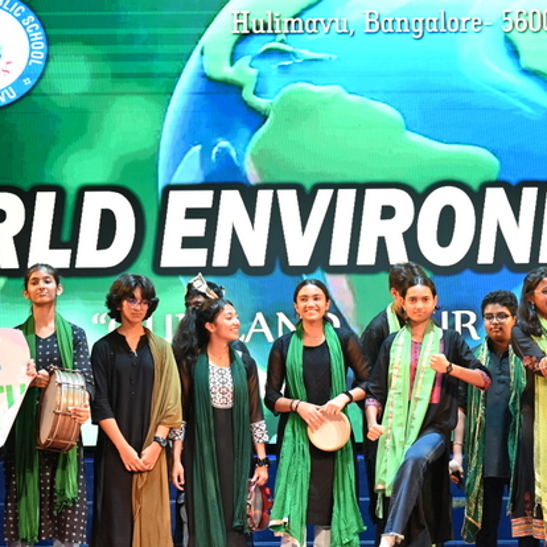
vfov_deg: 14.3
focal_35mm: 122
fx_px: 2181
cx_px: 392
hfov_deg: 14.3
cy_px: 367
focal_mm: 58
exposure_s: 1/125
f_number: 2.8
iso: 800
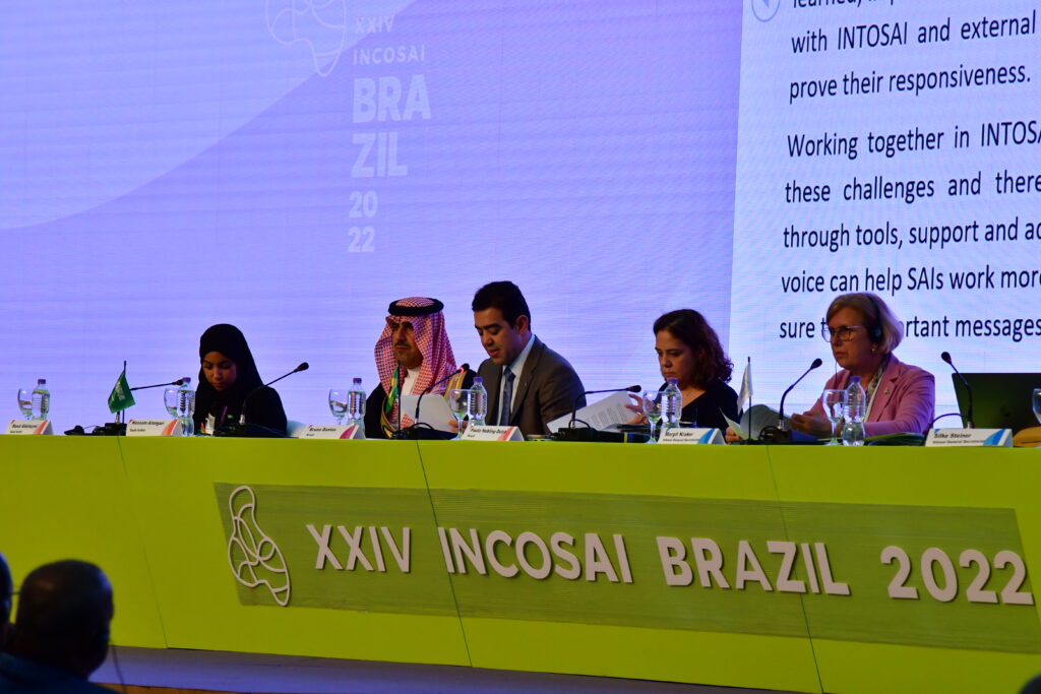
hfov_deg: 11.4
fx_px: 5205
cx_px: 520
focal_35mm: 180
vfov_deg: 7.6
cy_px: 347
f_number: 4
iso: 900
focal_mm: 120
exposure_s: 1/200
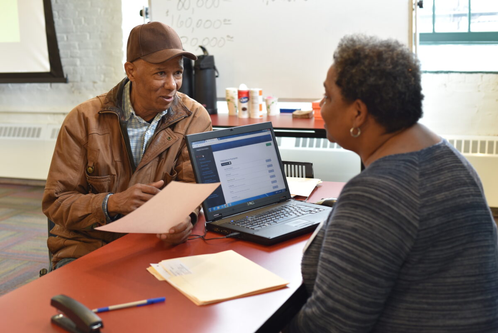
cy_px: 166
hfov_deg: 39.6
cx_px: 249
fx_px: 692
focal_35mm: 50
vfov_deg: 27.0
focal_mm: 50
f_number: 3.5
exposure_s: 1/60
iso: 800
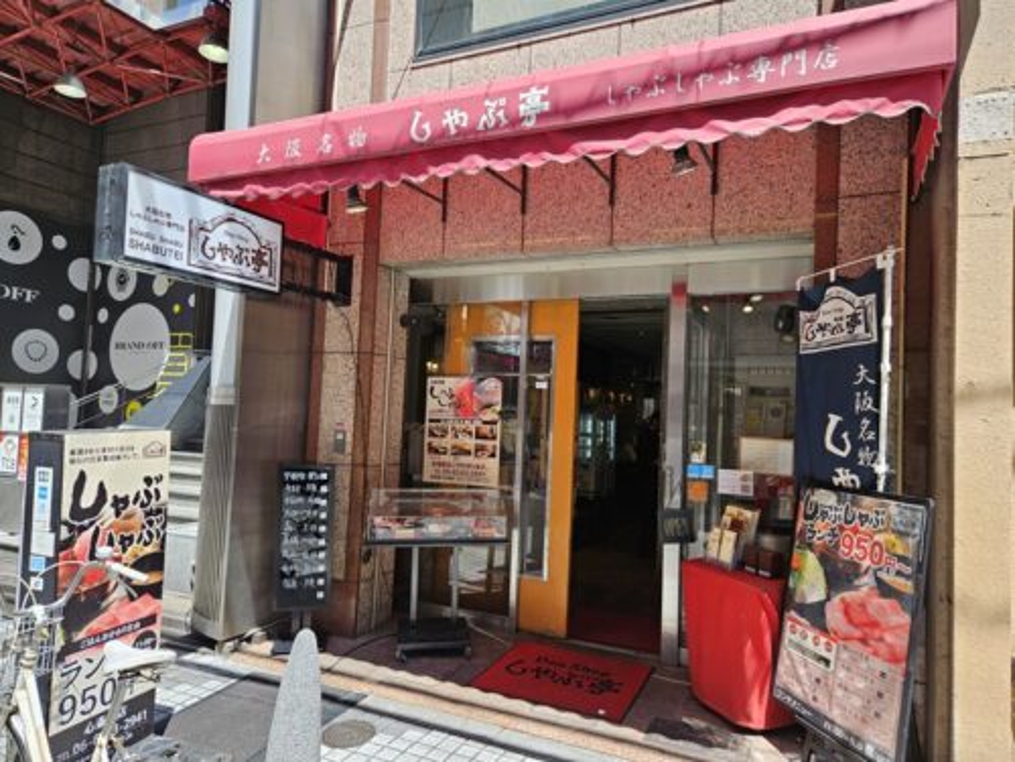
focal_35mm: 23
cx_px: 508
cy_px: 381
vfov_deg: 58.9
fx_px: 674
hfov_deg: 73.9
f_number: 1.8
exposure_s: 1/441
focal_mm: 5.4
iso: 25
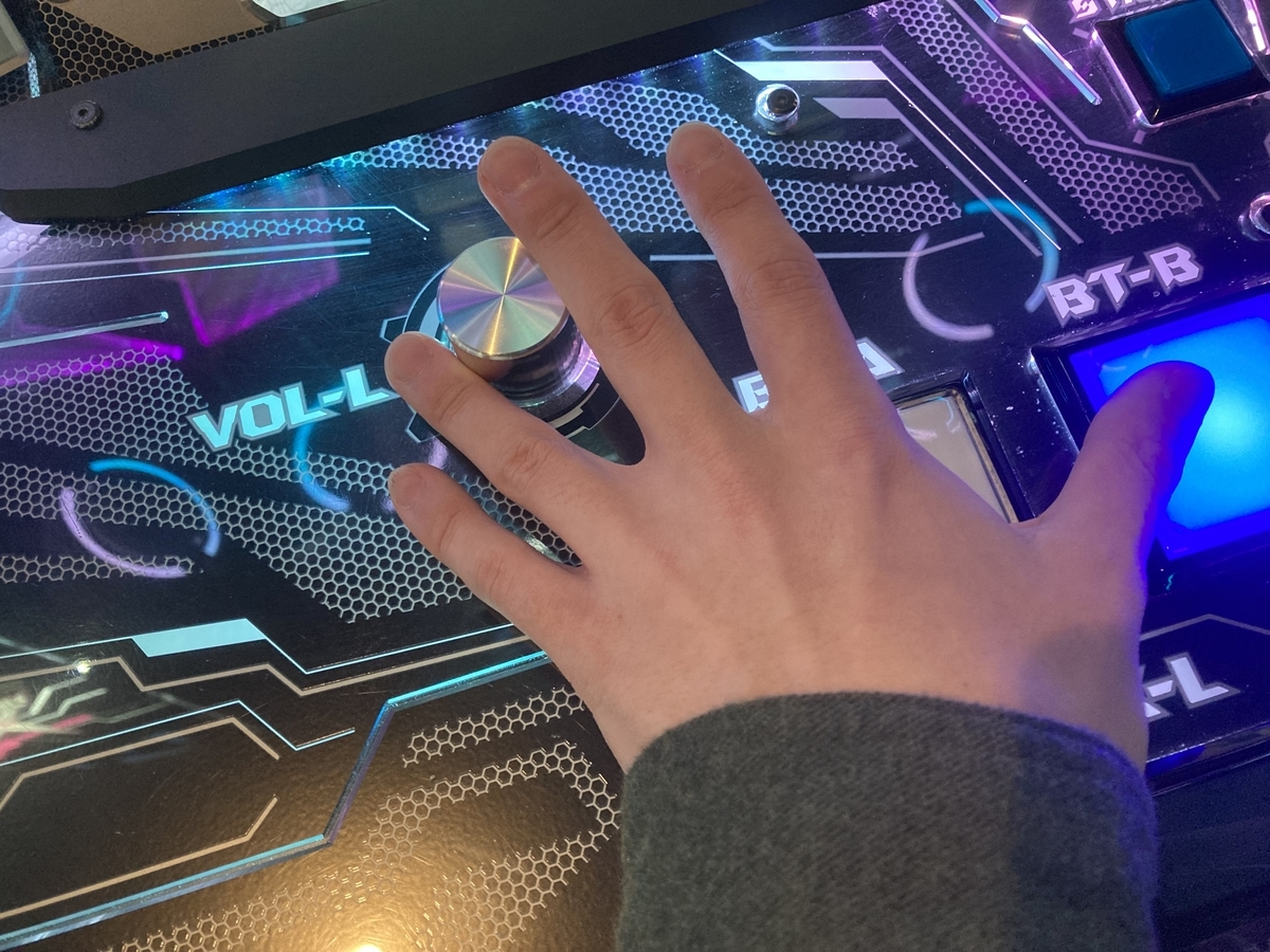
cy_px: 476
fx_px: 1027
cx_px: 635
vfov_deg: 49.7
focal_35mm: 28
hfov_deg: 63.4
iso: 320
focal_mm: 3.99
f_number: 1.8
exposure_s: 1/60
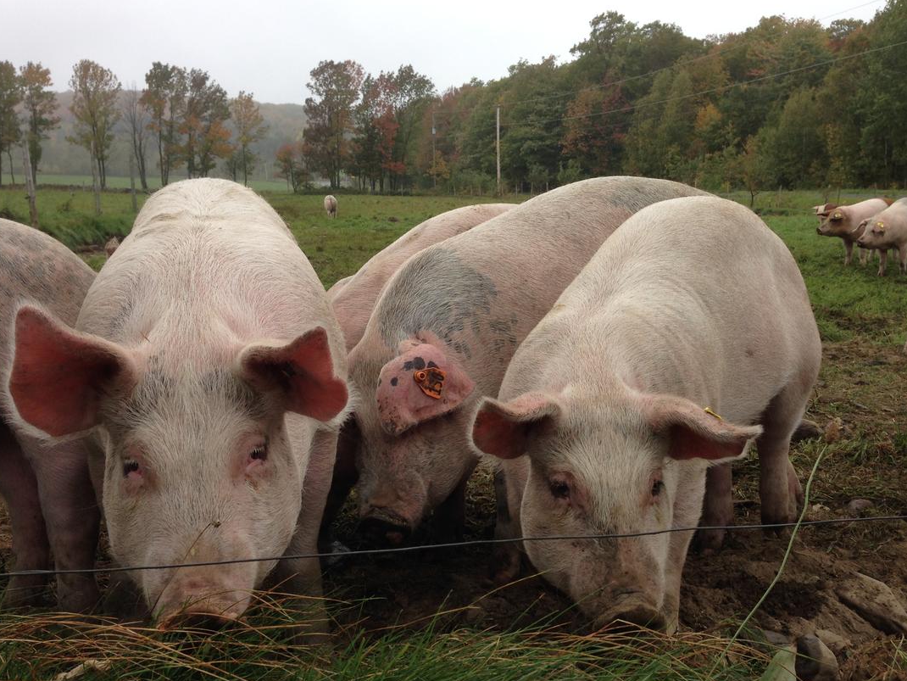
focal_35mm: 37
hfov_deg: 50.1
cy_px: 373
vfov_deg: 38.6
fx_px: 970
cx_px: 483
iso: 50
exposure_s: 1/577
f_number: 2.4
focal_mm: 4.12
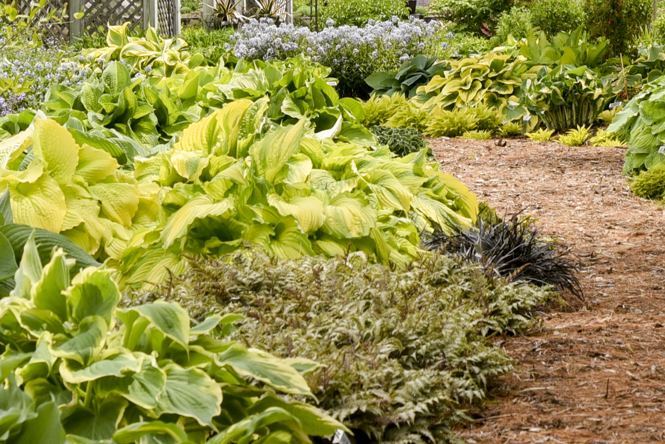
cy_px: -151
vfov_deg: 5.8
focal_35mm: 236
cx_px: 473
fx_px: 4360
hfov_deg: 8.7
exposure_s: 1/320
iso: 200
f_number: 9
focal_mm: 62
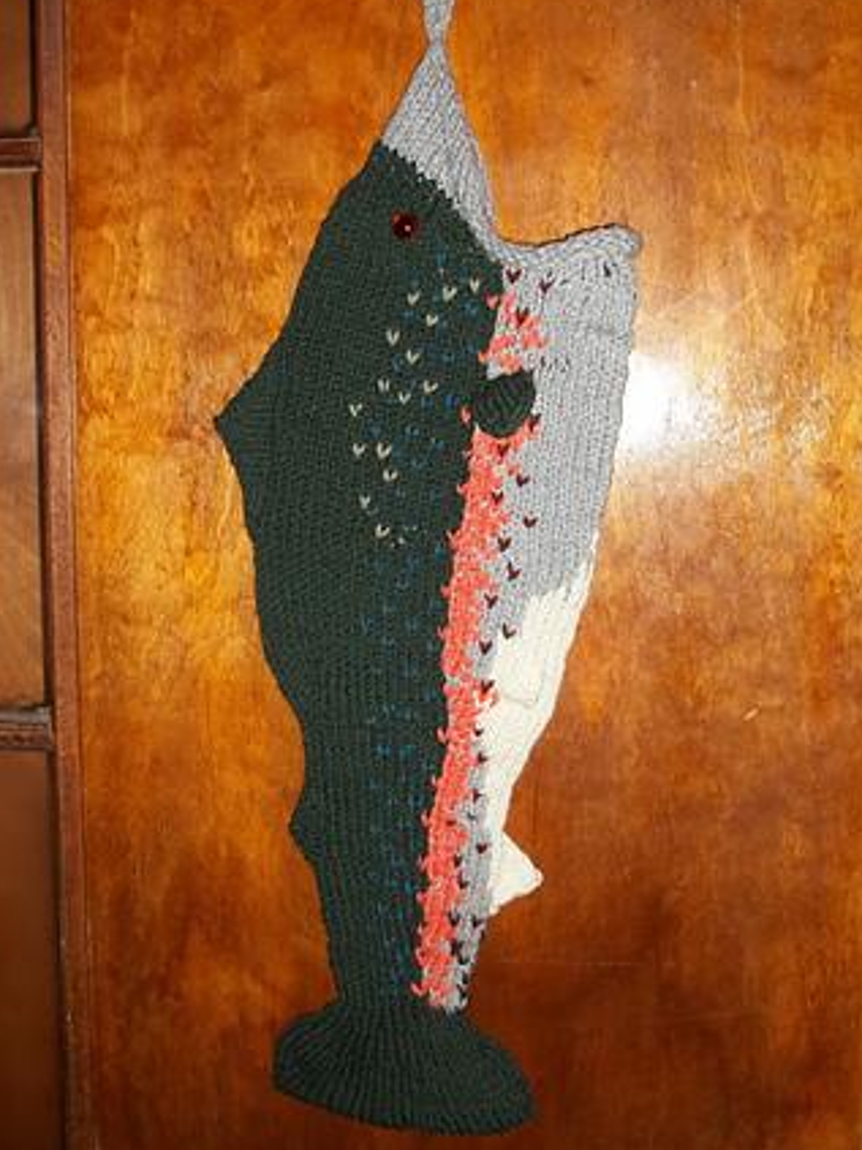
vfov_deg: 47.9
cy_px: 555
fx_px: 1296
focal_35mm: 39
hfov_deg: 36.8
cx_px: 379
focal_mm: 5.9
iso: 64
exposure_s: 1/30
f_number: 3.3
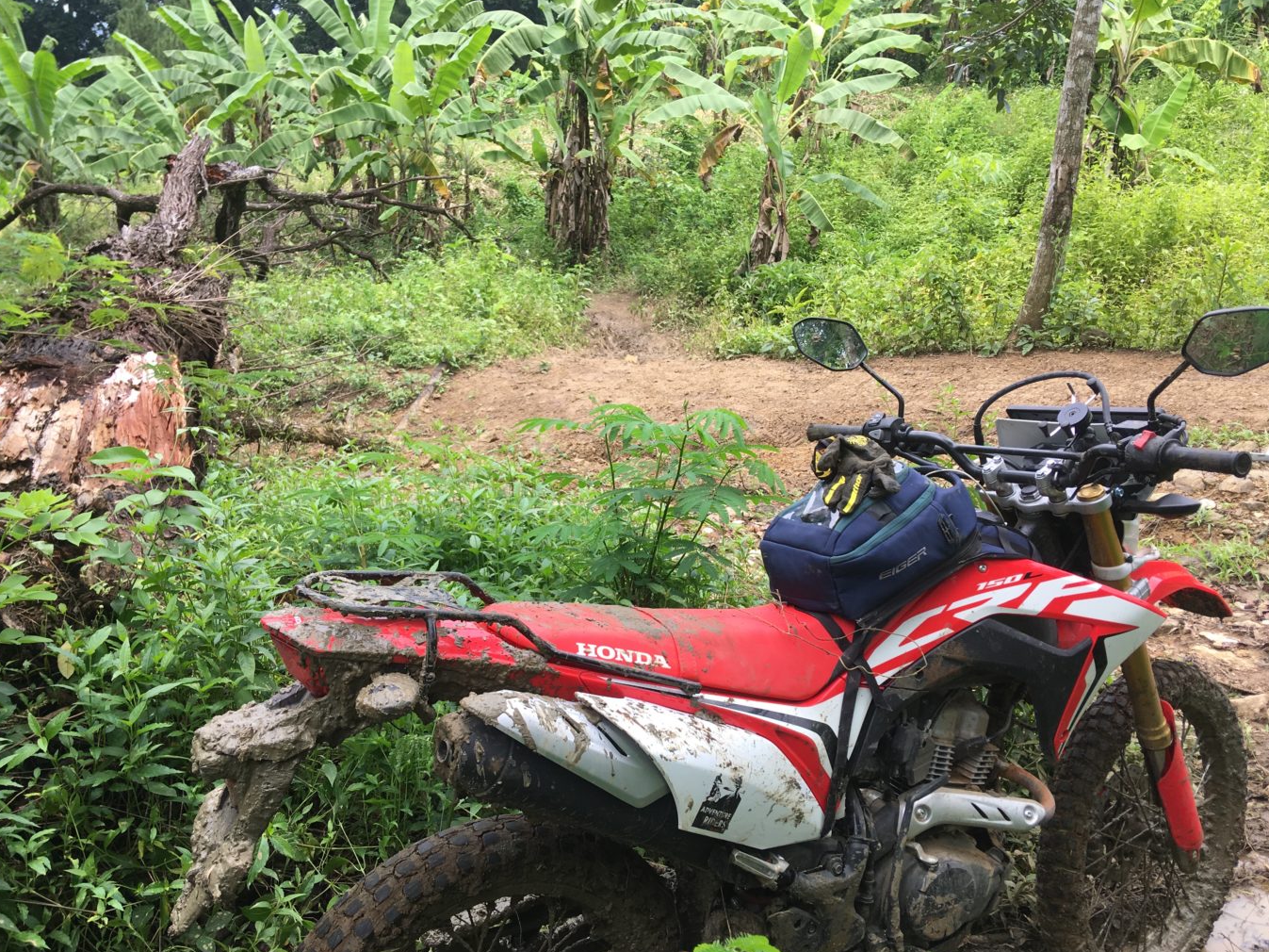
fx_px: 1136
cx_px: 650
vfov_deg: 45.4
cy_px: 486
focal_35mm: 31
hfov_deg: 58.3
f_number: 2.2
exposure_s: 1/345
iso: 25
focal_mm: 4.15
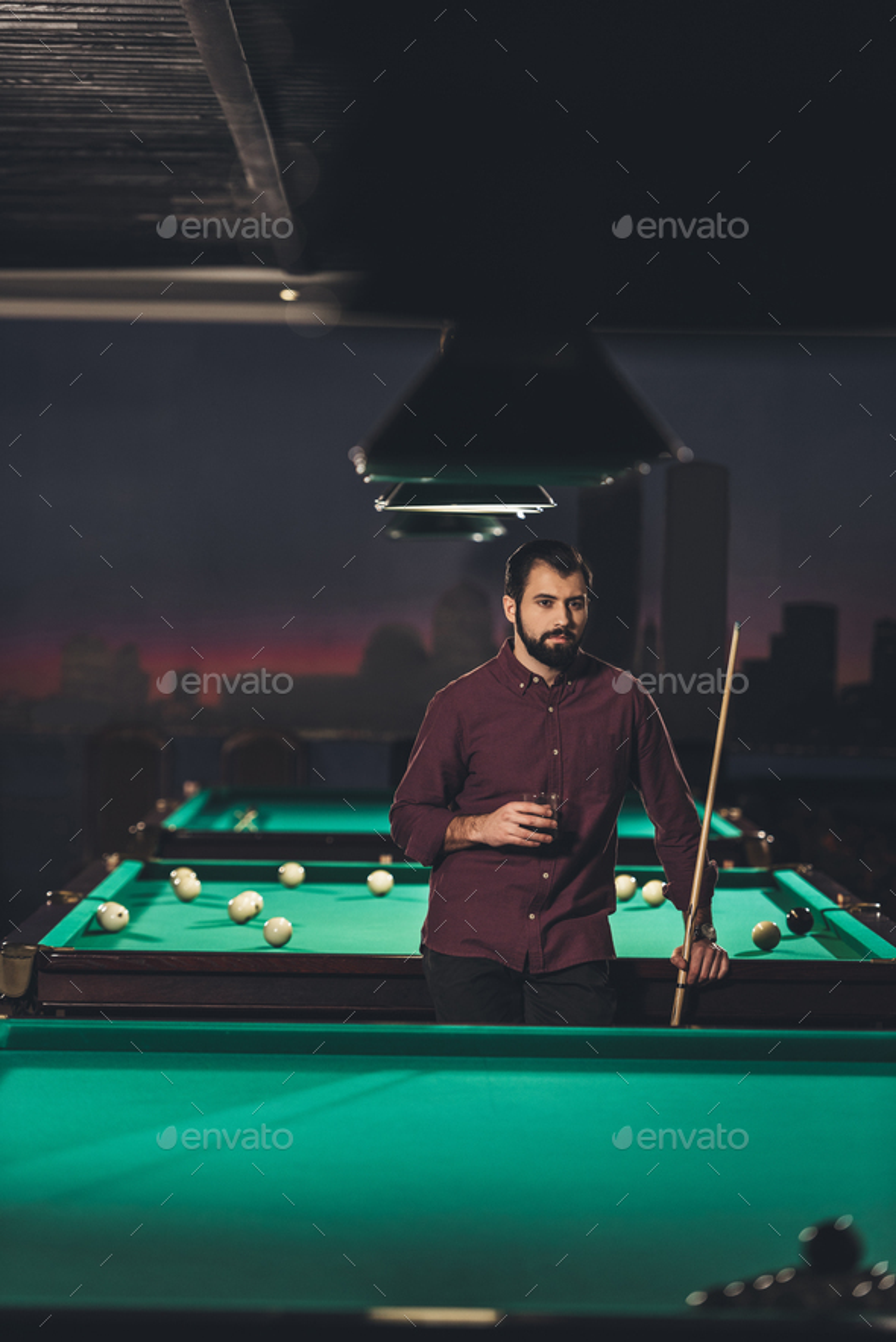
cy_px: 671
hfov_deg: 10.2
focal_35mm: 135
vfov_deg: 15.2
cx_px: 448
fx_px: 5036
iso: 640
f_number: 2.8
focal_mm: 135
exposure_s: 1/160
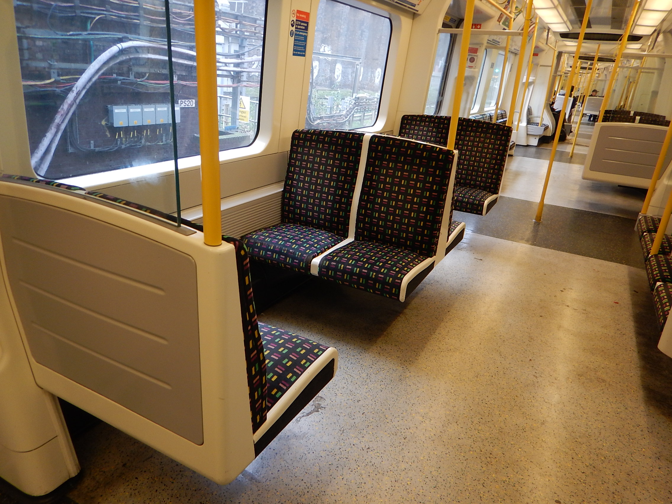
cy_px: 252
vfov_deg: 56.8
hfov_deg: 71.6
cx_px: 336
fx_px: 466
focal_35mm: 24
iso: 160
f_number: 2.8
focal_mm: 4.3
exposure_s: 1/30
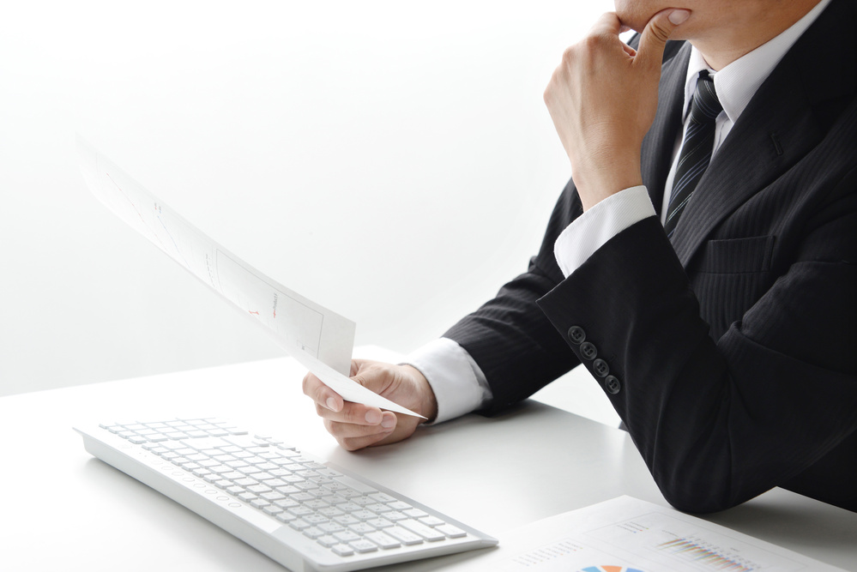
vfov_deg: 24.2
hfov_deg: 35.6
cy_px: 286
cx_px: 428
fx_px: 1334
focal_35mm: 56
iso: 640
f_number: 7.1
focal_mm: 56
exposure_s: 1/320
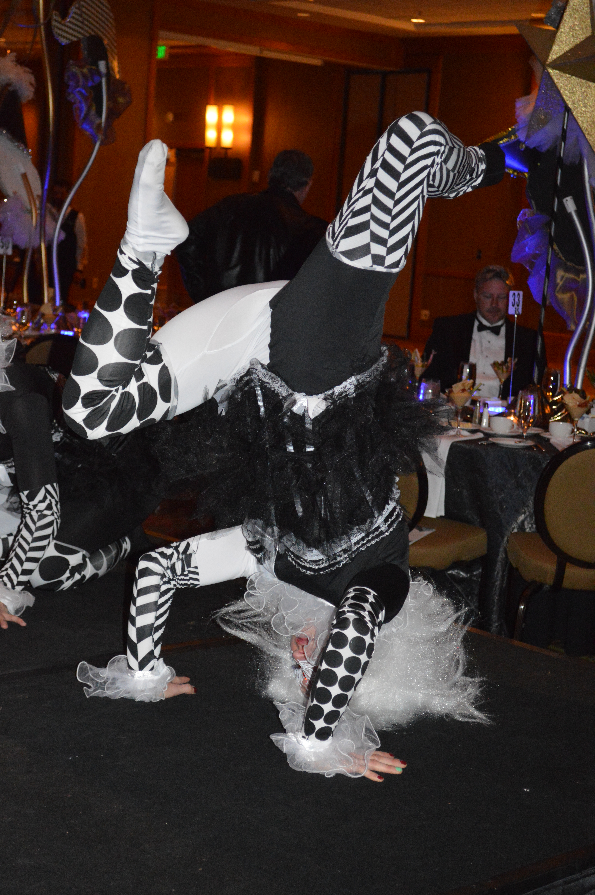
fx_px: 1639
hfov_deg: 20.6
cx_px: 298
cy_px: 448
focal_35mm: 66
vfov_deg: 30.5
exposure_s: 1/60
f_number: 5.3
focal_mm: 44
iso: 3200
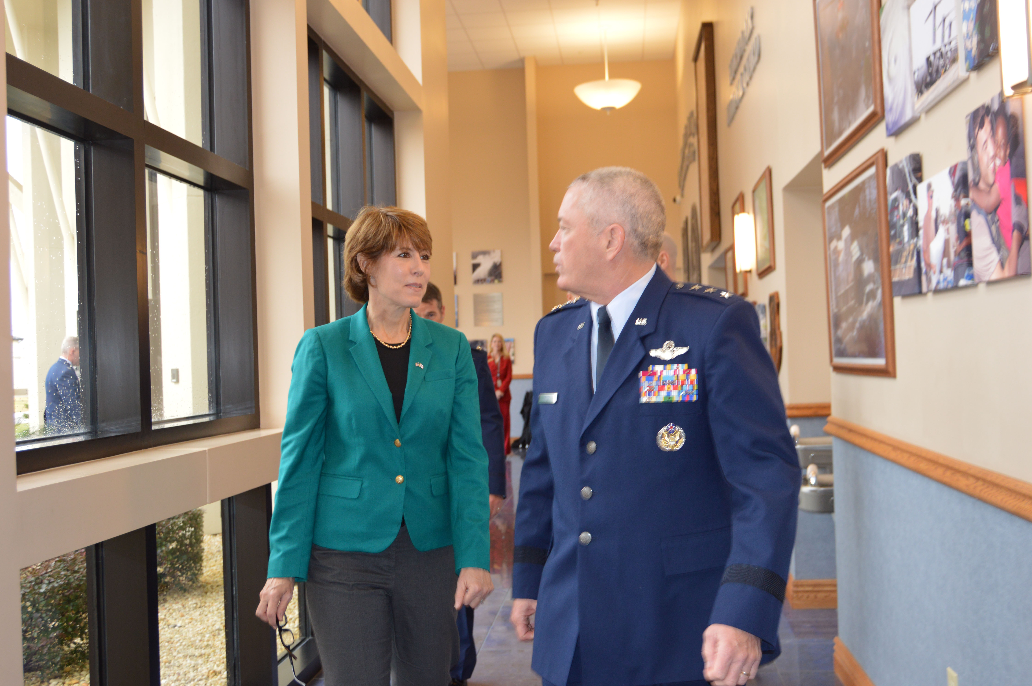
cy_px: 343
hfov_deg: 53.2
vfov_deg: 36.8
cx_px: 516
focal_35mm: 36
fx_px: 1031
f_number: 4
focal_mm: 24
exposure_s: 1/60
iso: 400
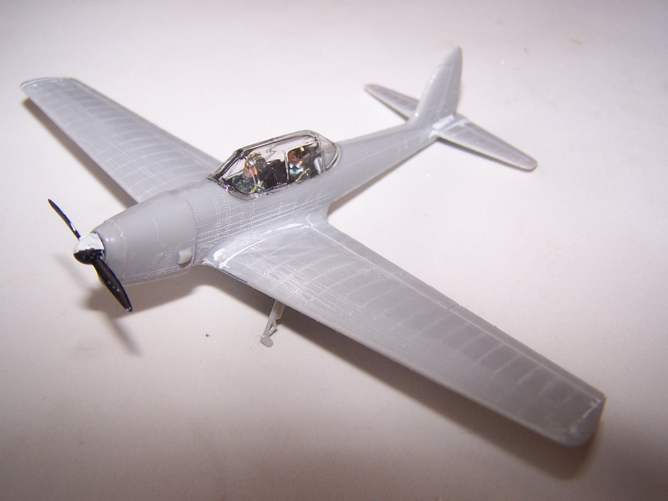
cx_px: 334
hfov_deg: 49.0
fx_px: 733
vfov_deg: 37.7
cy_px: 250
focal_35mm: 38
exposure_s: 1/60
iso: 80
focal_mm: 6.3
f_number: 2.8
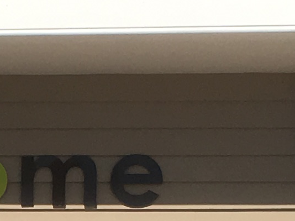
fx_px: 1865
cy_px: 409
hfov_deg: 8.9
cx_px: -102
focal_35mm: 219
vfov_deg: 6.6
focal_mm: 4.15
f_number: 2.2
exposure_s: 1/2262
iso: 25
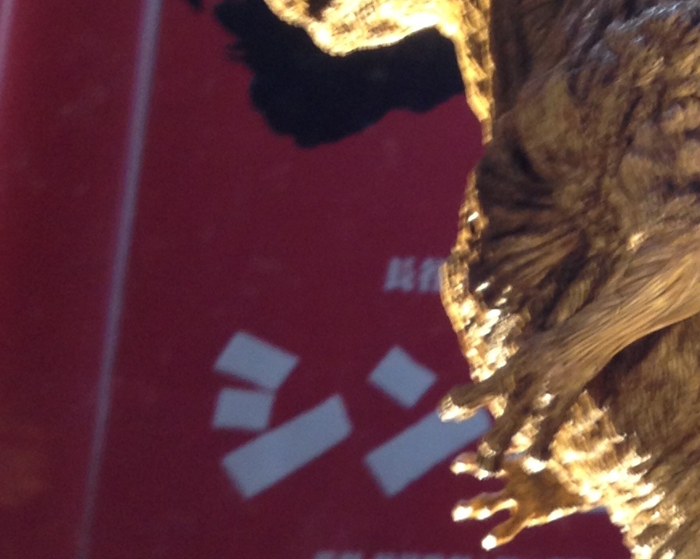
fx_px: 2631
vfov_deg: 12.1
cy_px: 463
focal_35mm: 127
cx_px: 910
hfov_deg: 14.5
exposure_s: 1/20
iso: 64
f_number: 2.4
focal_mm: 4.28
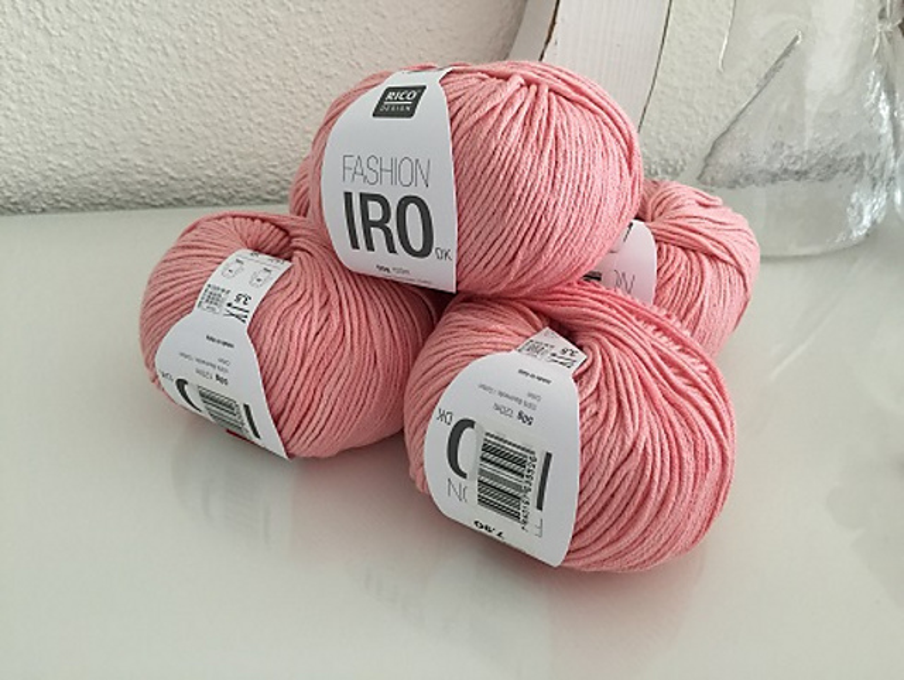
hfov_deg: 61.6
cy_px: 340
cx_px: 452
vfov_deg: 48.3
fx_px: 758
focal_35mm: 29
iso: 80
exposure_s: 1/17
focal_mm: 4.15
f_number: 2.2
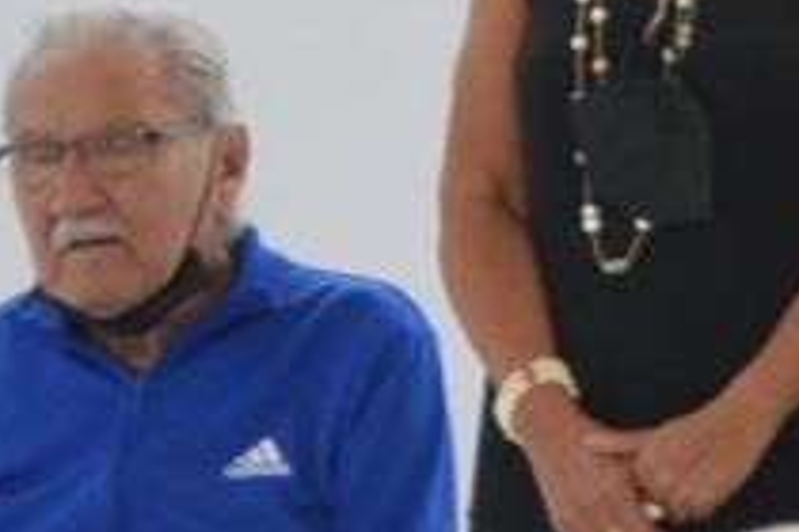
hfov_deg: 1.8
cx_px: 2115
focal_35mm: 1150
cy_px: -108
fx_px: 25514
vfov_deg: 1.2
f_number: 5.6
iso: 220
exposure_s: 1/125
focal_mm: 105
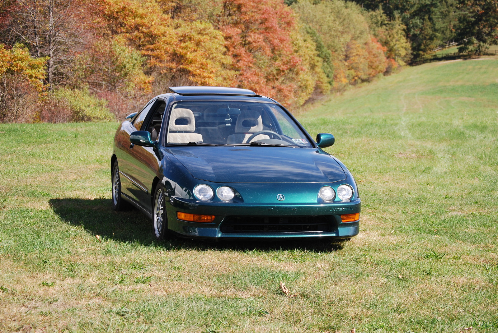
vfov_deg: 15.2
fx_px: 1246
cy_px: 166
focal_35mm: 90
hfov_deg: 22.6
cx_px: 249
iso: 200
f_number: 5
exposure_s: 1/400
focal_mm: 60
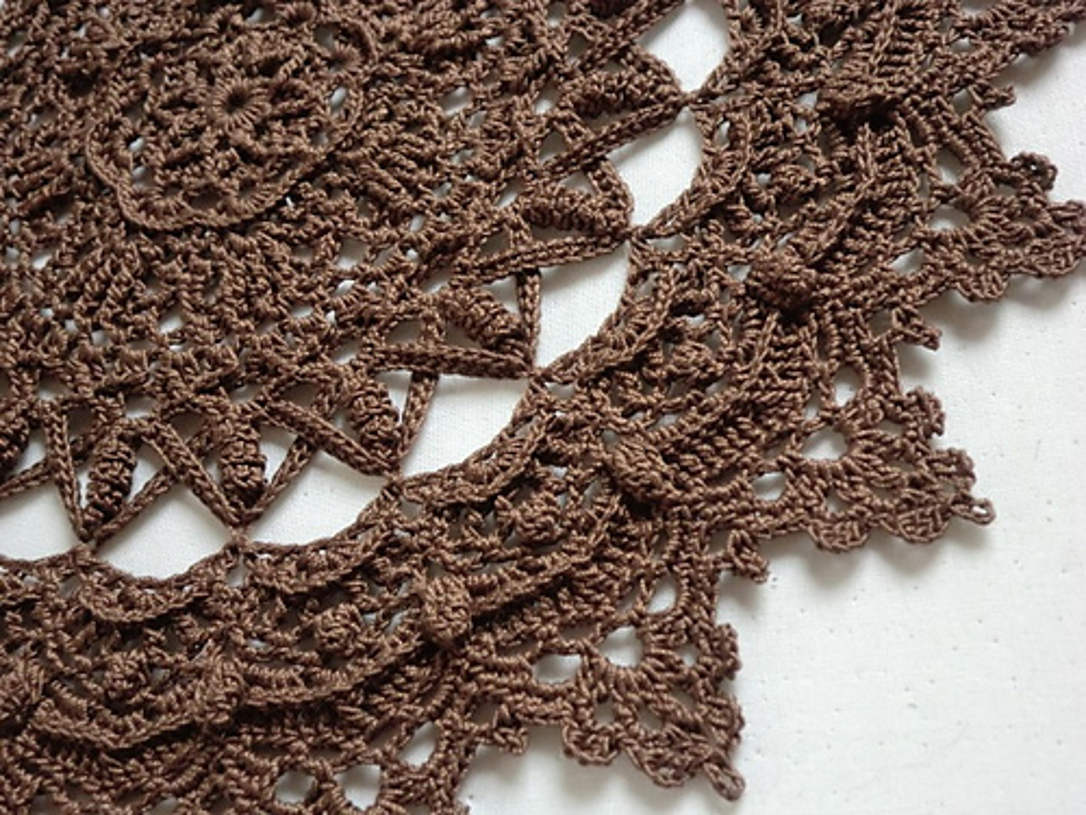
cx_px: 543
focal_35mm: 47
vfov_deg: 30.9
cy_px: 408
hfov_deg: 40.4
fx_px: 1475
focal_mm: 8.46
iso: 320
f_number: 3.4
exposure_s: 1/60
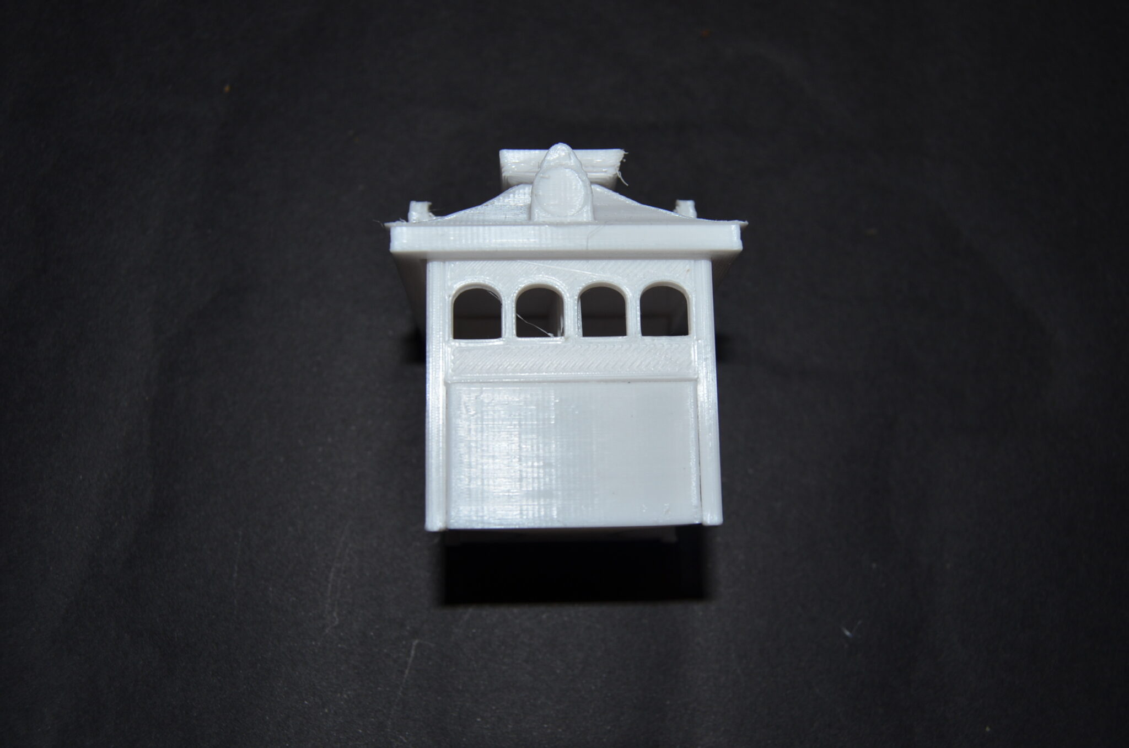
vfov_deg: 34.1
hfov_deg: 49.6
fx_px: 1220
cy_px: 374
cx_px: 564
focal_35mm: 39
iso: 200
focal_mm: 26
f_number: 5.6
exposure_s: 1/125
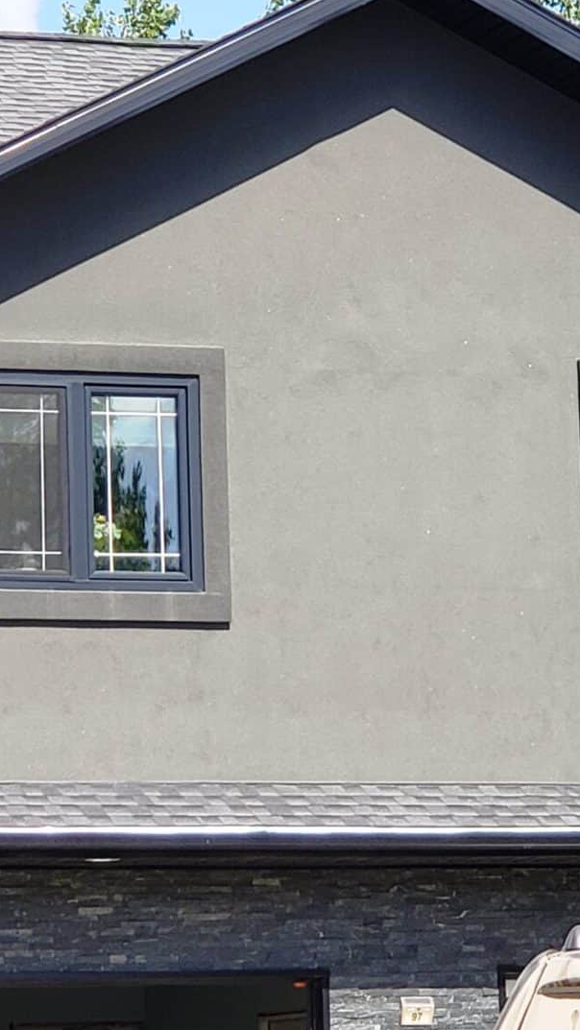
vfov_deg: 27.9
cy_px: 515
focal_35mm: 76
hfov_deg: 15.9
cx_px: 385
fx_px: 2077
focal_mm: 6
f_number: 2.4
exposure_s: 1/446
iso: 32
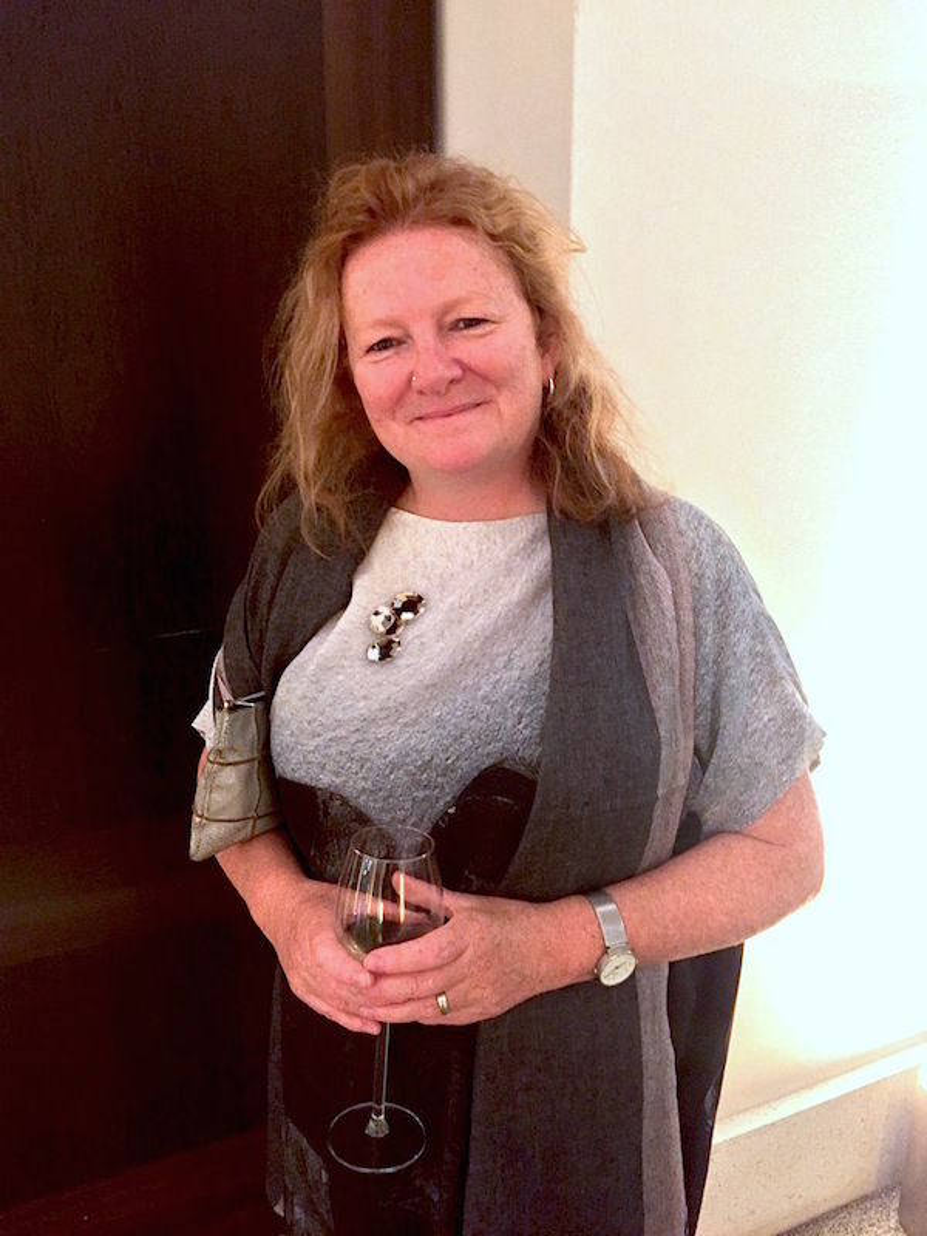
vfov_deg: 61.7
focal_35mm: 29
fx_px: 1035
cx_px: 464
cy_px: 618
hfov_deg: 48.2
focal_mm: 4.15
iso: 400
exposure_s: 1/17
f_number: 2.2
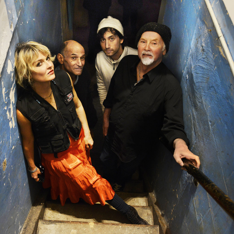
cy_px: 117
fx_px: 314
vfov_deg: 40.9
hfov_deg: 40.9
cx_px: 105
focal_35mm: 41
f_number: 3.8
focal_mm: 32
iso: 2000
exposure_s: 1/60
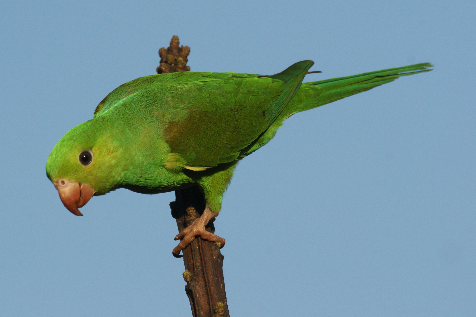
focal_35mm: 600
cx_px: 238
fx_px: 7933
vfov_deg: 2.3
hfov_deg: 3.4
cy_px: 158
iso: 400
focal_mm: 400
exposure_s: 1/640
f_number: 10
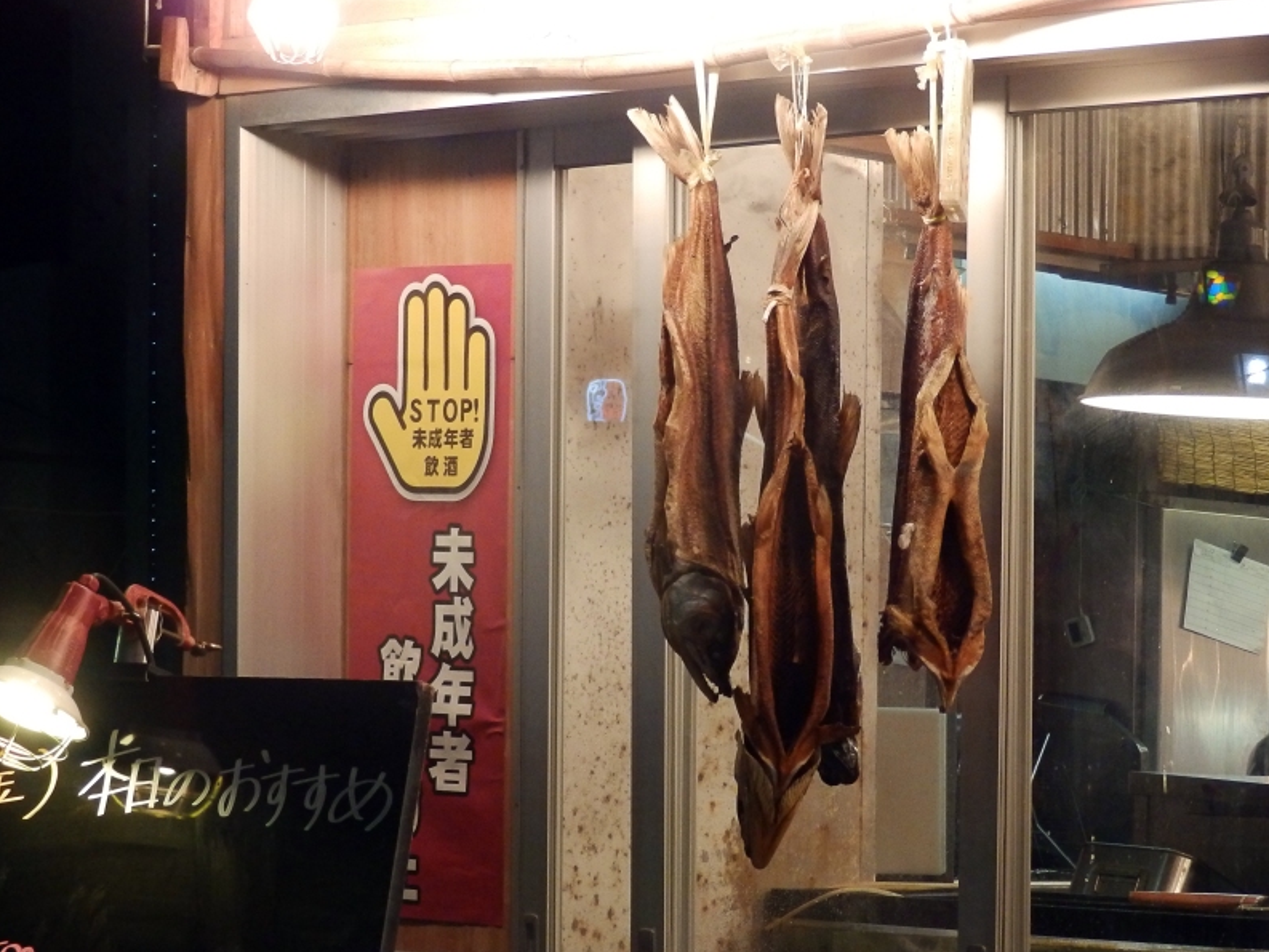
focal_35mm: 116
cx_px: 639
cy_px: 475
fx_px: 4253
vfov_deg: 12.8
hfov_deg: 17.0
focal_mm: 20.6
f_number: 4.8
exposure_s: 1/50
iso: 800
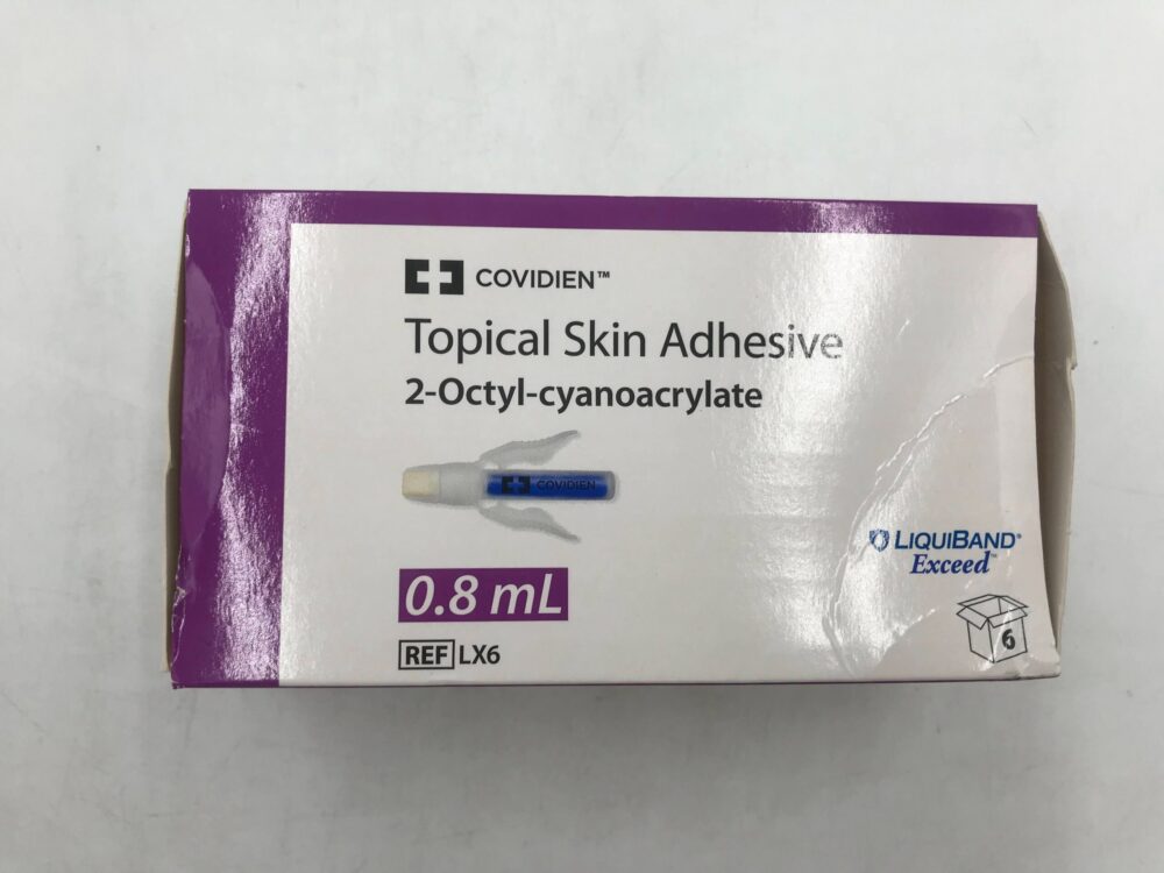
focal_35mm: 28
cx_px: 582
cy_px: 436
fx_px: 942
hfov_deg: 63.4
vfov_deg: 49.7
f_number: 1.8
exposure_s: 1/221
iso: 20
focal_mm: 3.99
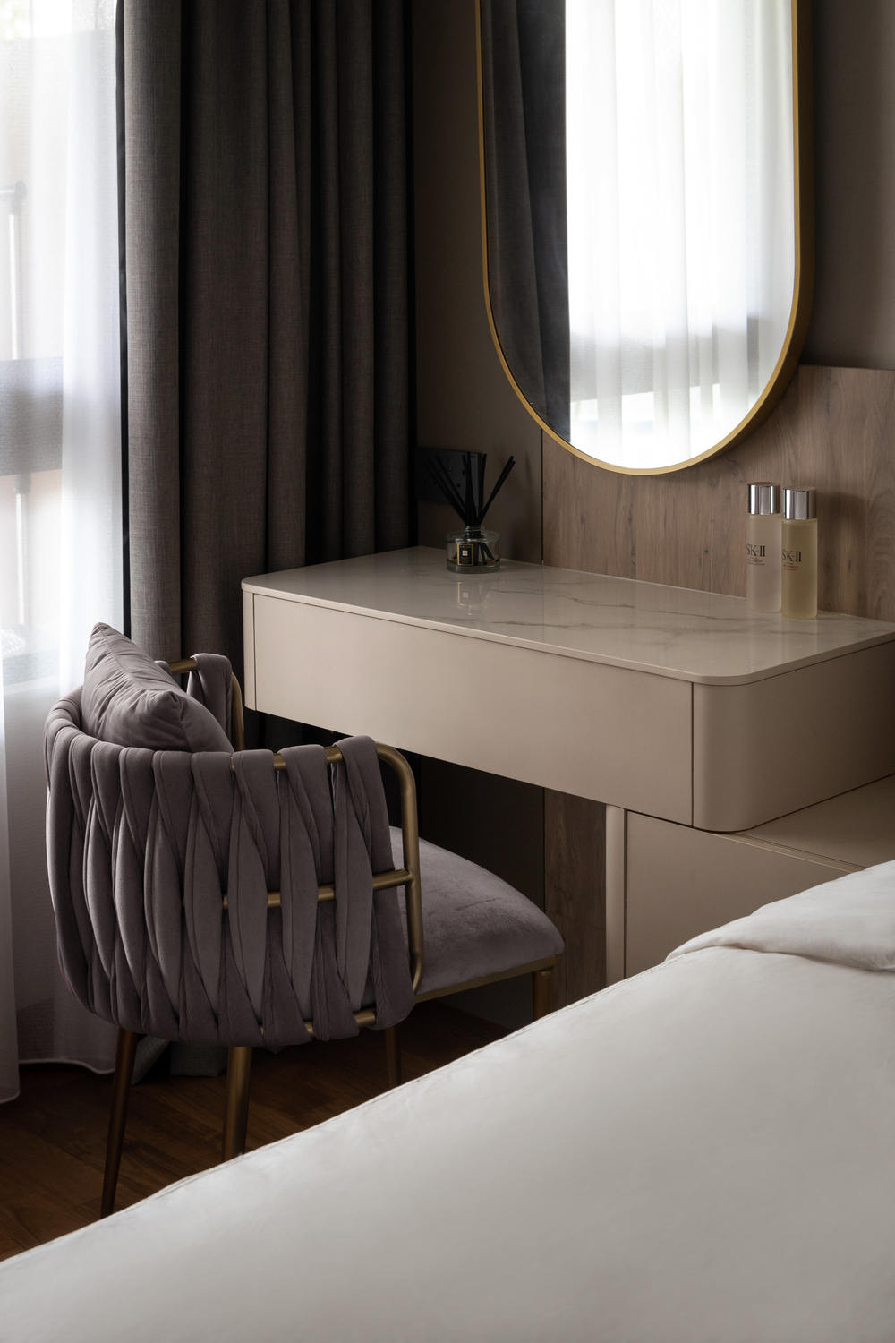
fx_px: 1846
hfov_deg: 27.3
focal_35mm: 50
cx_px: 448
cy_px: 672
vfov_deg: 40.0
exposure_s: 1/13
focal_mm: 33
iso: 400
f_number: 6.3
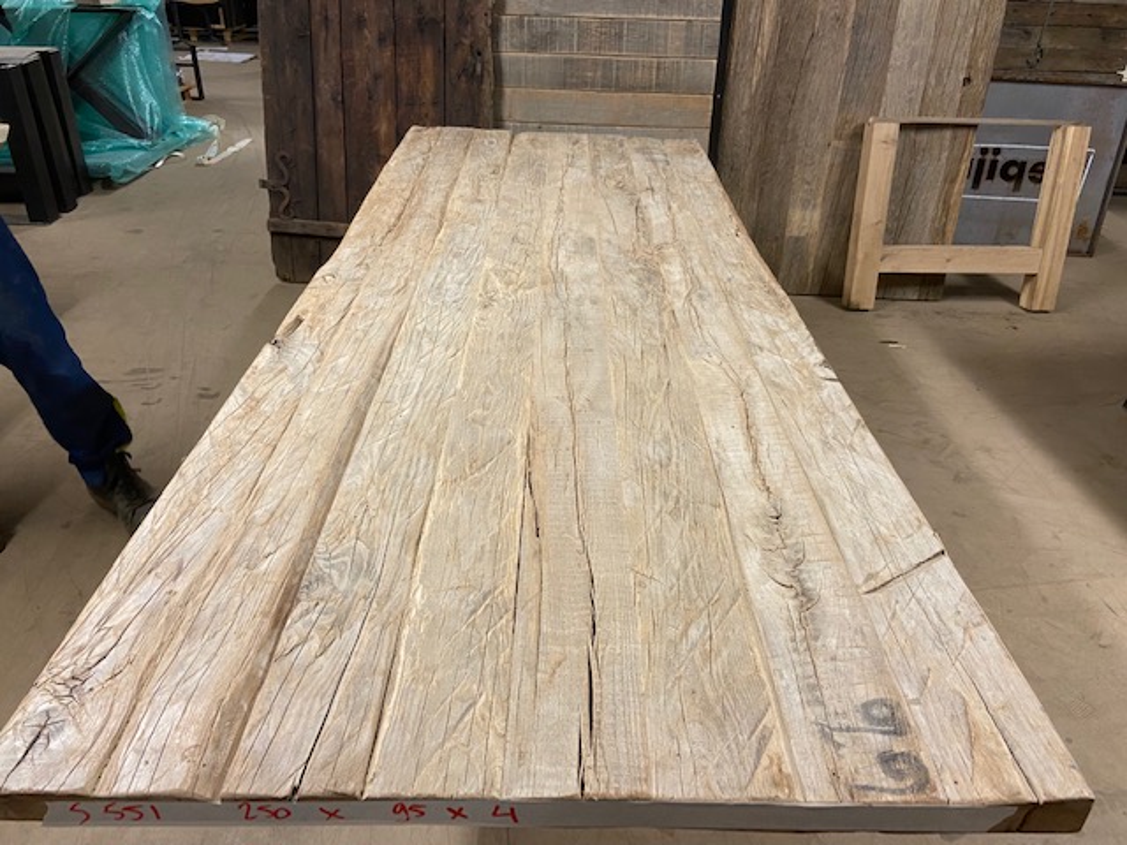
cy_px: 422
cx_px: 564
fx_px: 846
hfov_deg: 67.3
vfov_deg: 53.1
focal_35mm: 26
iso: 200
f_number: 1.8
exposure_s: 1/50
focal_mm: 4.25
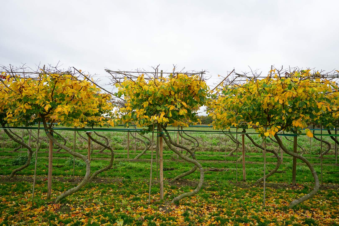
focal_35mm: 29
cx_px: 170
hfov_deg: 63.7
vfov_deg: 45.0
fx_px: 273
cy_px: 113
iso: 125
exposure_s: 1/250
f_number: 2.8
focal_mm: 29
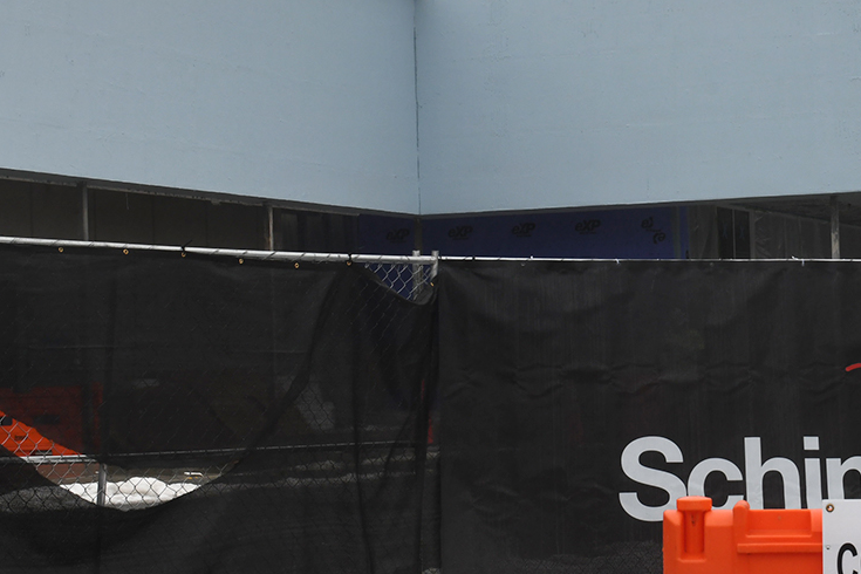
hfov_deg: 21.6
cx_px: 712
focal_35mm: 93
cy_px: 265
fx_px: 2224
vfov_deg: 14.7
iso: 400
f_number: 5.6
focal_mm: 38
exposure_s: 1/125
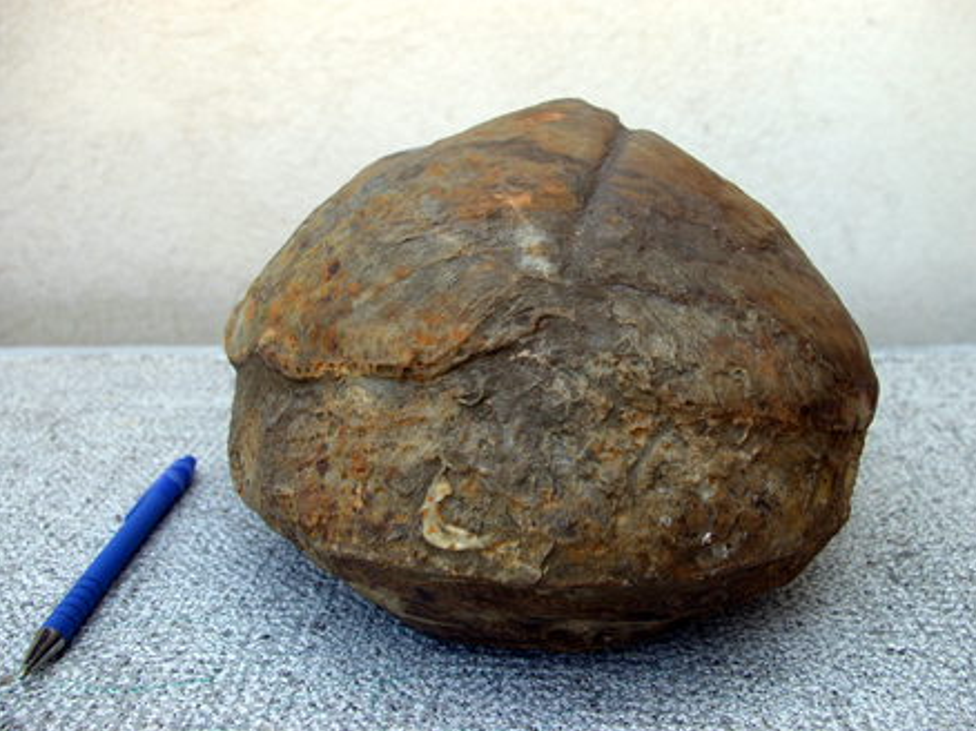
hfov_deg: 53.2
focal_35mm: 35
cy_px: 368
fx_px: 974
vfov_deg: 41.1
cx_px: 517
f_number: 6.7
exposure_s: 1/125
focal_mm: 21
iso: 200
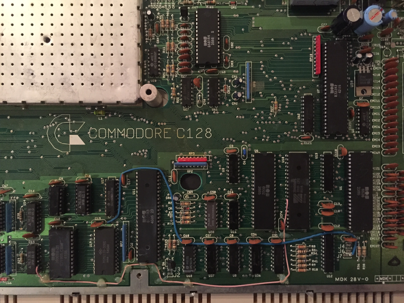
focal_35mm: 29
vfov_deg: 48.2
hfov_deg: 61.7
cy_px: 152
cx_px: 202
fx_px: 338
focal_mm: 4.15
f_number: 2.2
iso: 320
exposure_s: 1/17
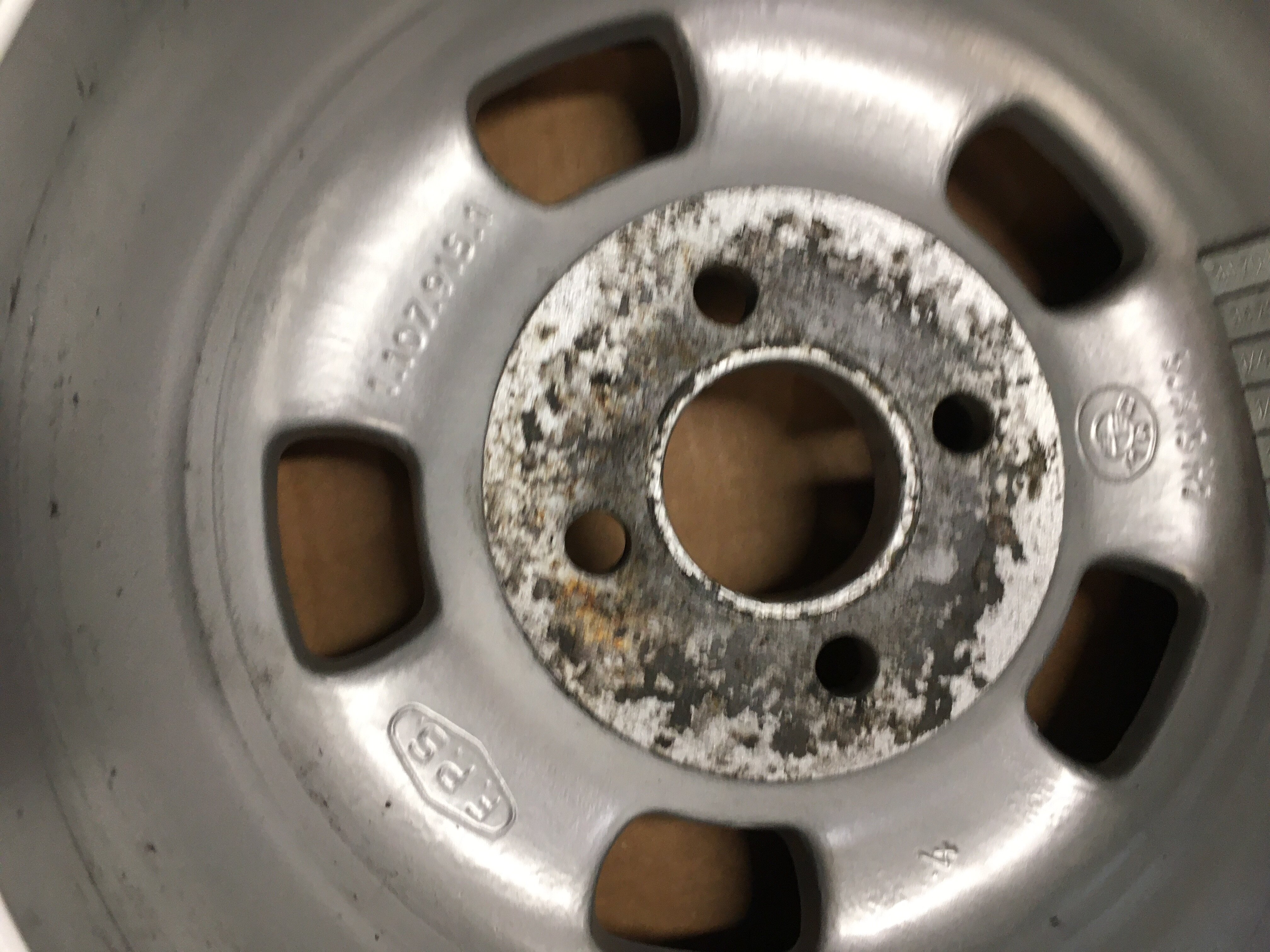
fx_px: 1064
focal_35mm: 29
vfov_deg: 48.2
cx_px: 635
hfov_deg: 61.7
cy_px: 476
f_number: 2.2
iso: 32
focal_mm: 4.15
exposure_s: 1/30
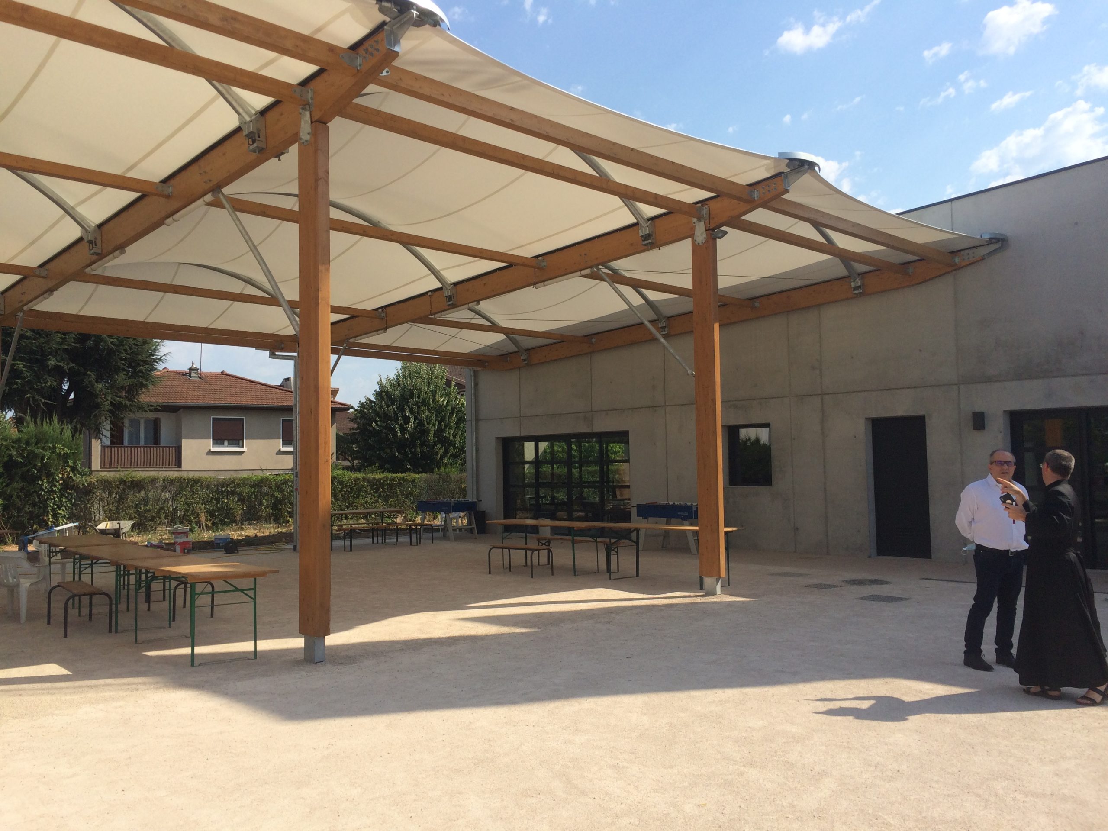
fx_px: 928
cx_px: 554
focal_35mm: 29
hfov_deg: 61.7
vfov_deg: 48.2
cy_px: 416
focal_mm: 4.15
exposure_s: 1/2564
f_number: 2.2
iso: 32
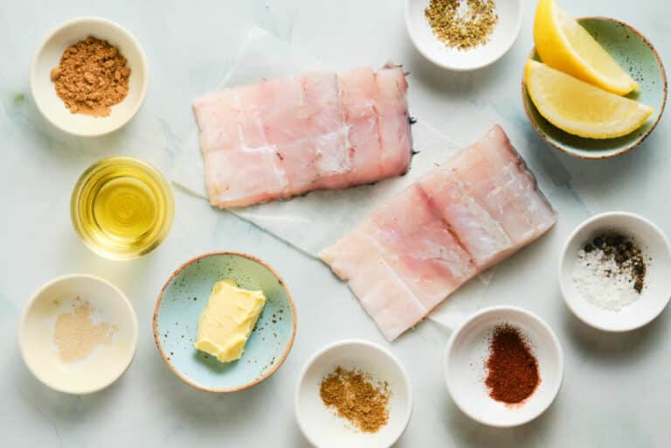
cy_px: 224
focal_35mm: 90
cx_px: 336
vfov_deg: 15.2
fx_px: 1677
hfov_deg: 22.6
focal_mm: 60
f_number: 11
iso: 3200
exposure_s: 1/60
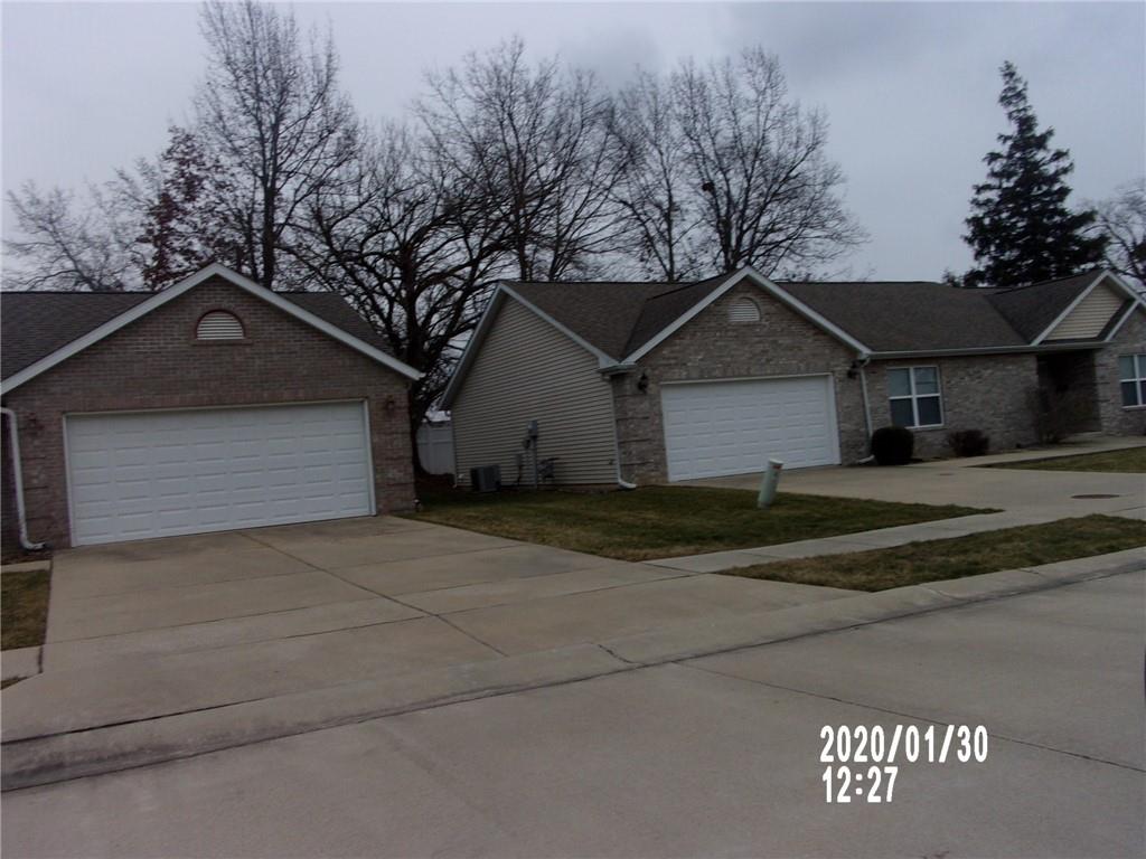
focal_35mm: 28
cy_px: 430
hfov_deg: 63.4
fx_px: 927
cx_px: 573
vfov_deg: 49.7
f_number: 10.8
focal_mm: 5.1
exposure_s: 1/90
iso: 80
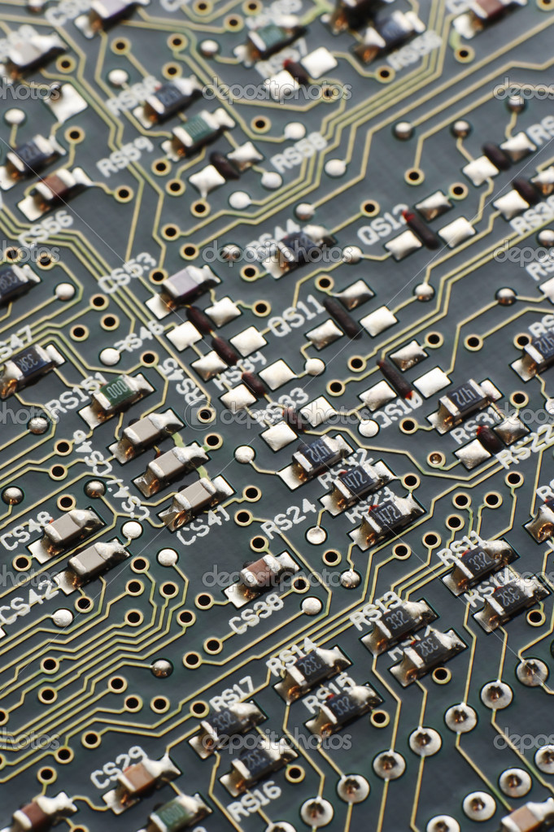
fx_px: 2426
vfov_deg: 19.5
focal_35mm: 105
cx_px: 277
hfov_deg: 13.0
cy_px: 416
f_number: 36
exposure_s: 1/100
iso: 250
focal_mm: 105
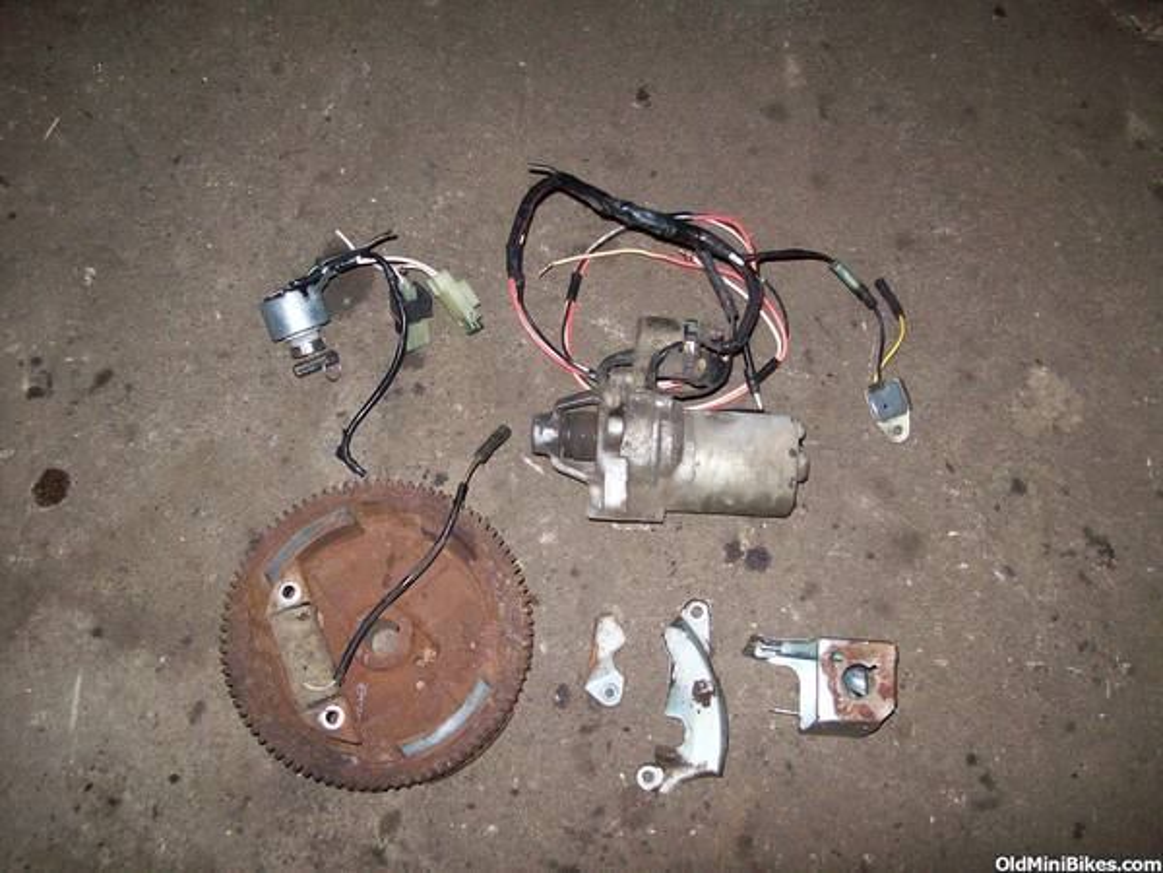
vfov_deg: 39.7
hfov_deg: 51.4
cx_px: 582
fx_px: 1209
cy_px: 436
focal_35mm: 36
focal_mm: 6
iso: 200
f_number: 2.7
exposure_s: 1/64
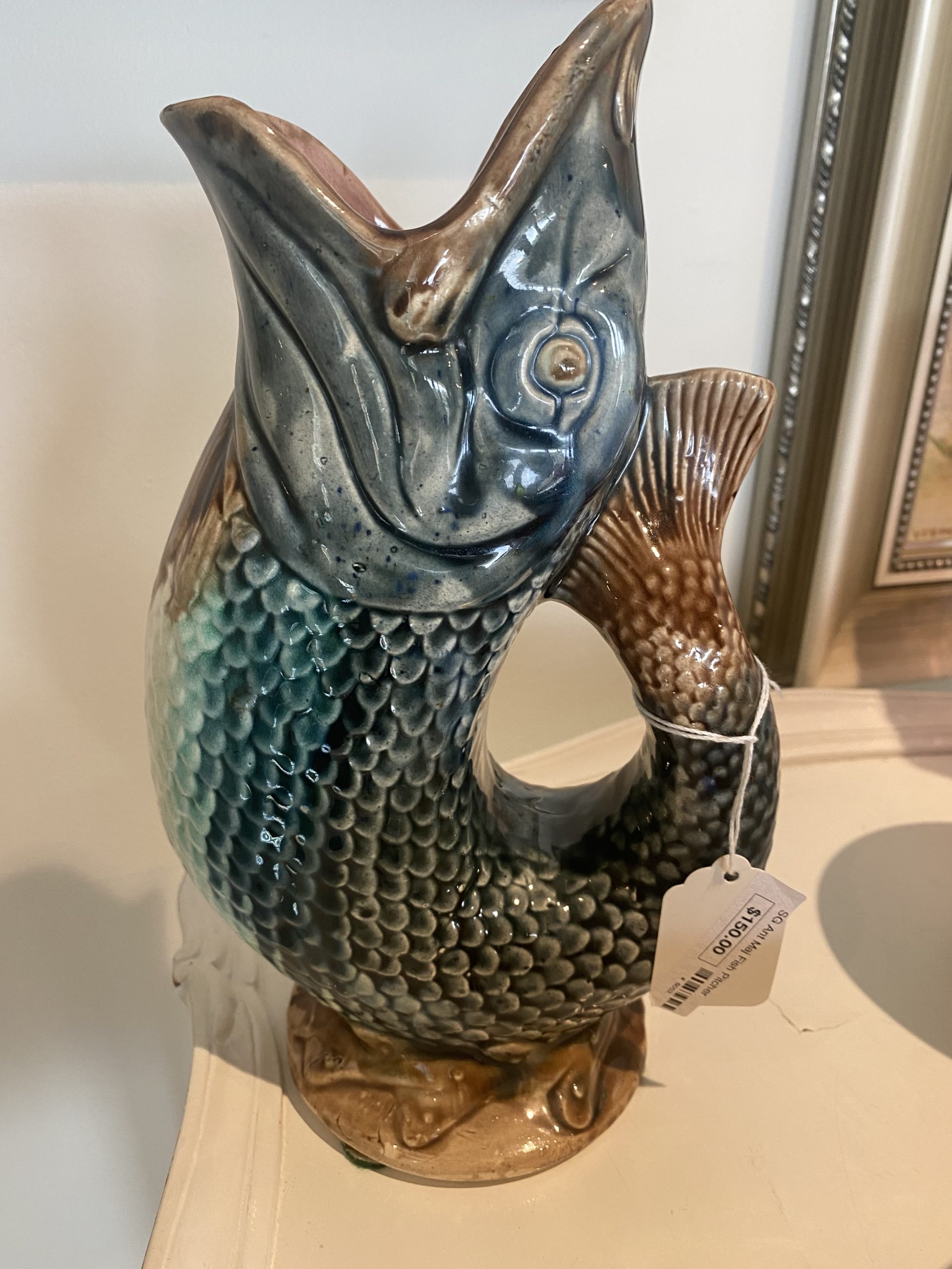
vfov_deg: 67.3
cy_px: 634
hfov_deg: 53.1
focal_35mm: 26
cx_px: 476
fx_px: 953
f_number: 1.8
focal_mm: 4.25
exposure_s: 1/60
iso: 125
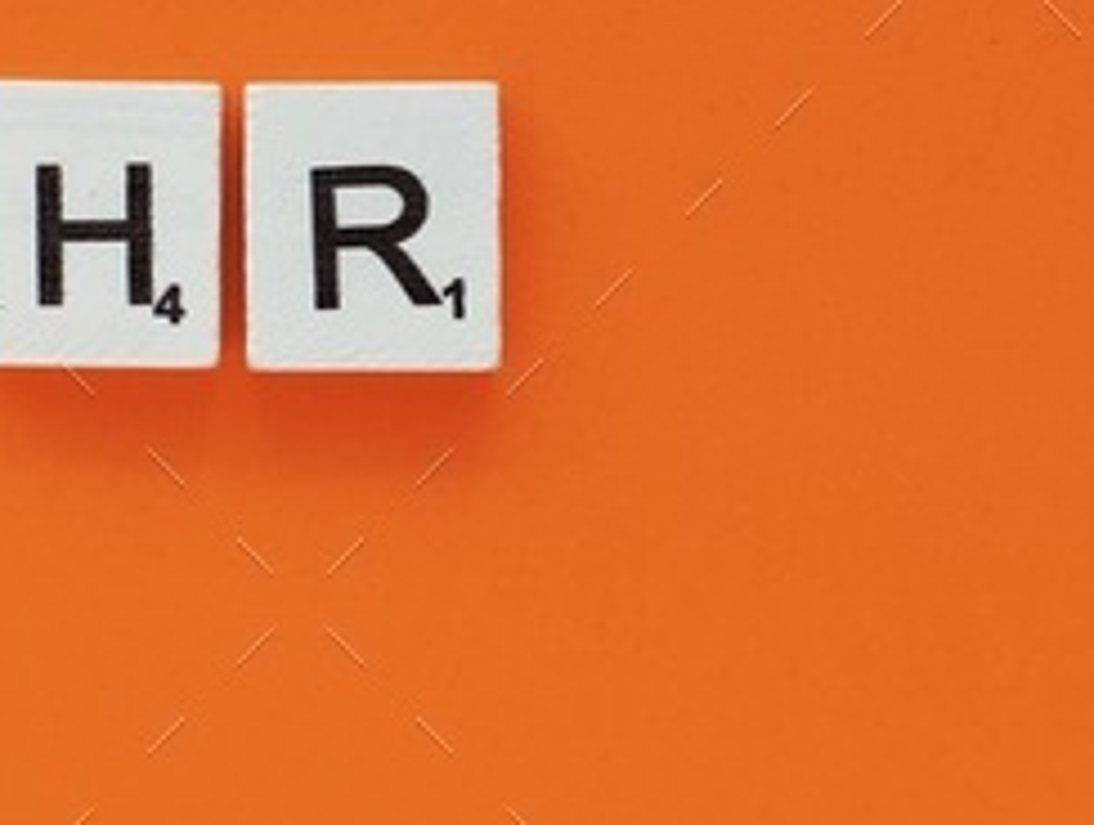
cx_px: 278
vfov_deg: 21.0
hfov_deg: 27.4
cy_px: 249
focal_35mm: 70
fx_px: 2217
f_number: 2.2
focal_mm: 4.15
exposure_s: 1/100
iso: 25
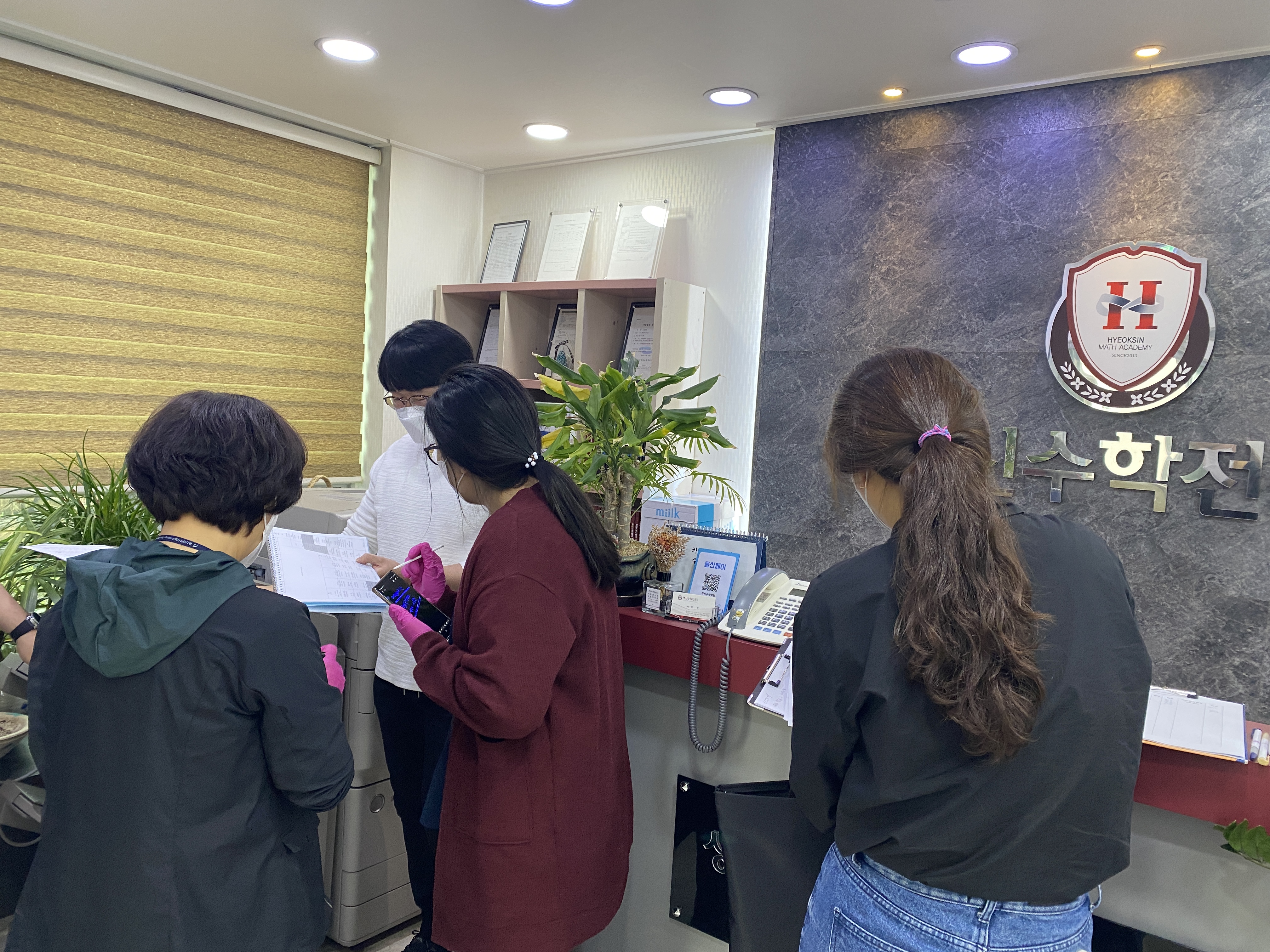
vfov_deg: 53.1
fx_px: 954
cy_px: 476
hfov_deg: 67.3
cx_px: 635
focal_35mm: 26
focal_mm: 4.25
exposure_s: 1/60
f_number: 1.8
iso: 125
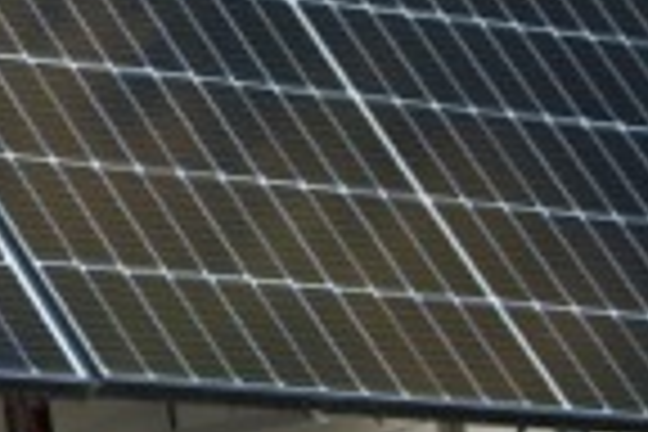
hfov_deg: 5.3
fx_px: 6965
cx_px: -315
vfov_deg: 3.5
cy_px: -266
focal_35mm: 387
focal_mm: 87
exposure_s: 1/100
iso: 320
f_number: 5.6
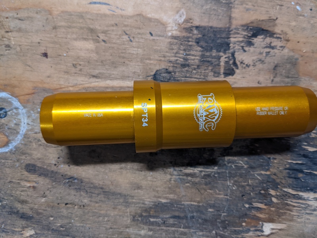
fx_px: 247
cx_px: 158
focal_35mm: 27
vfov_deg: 51.4
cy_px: 119
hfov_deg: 65.3
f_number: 1.73
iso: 86
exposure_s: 1/24
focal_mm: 4.38
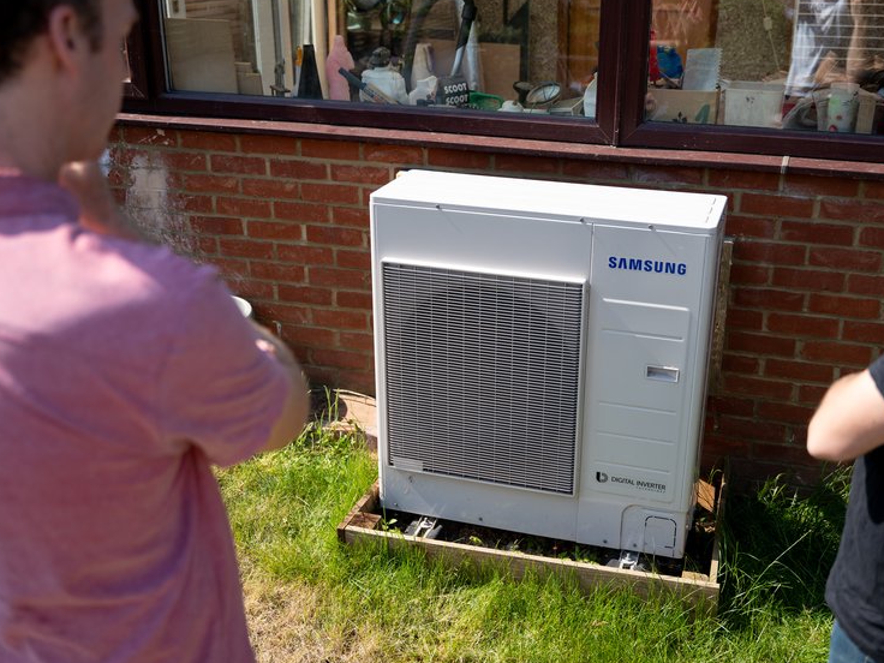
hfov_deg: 46.7
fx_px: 1021
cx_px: 496
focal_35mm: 40
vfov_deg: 36.0
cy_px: 345
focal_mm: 34
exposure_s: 1/800
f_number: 2.8
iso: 100
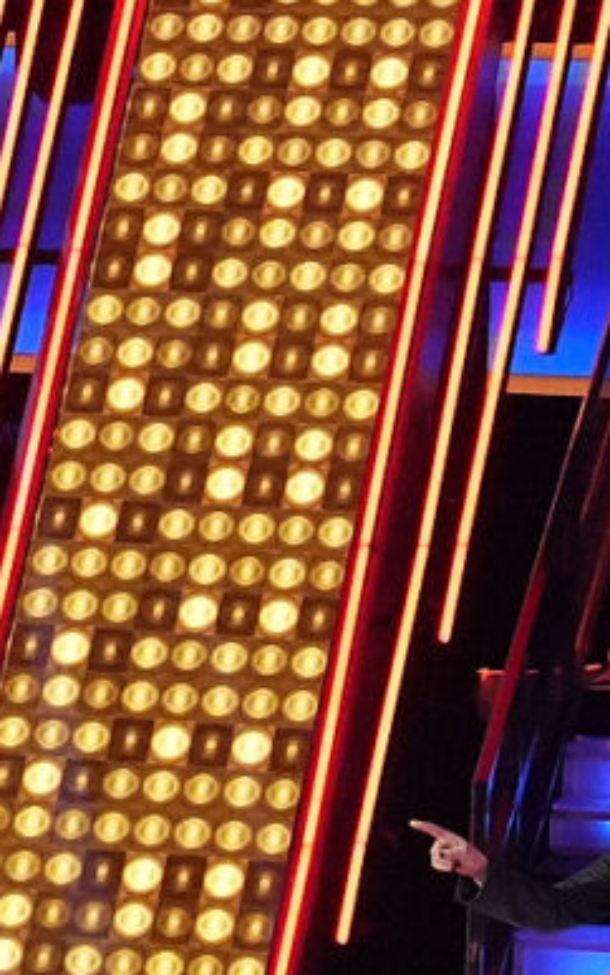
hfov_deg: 4.4
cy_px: 432
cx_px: -1265
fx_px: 7525
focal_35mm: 283
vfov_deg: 7.4
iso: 4000
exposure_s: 1/320
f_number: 3.5
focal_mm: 28
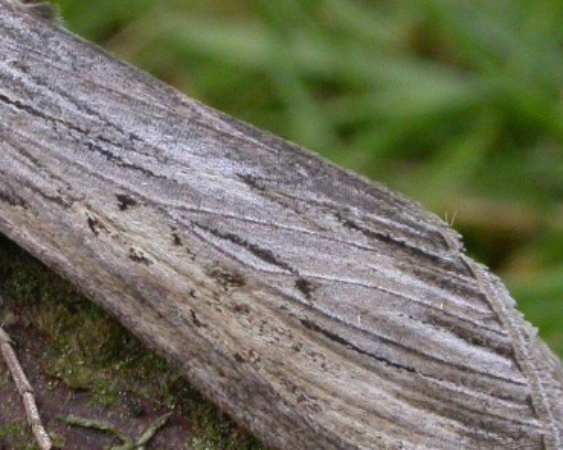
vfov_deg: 5.9
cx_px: 14
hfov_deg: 7.4
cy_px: 157
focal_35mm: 262
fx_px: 4364
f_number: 10
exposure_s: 1/196
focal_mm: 20.6
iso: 200
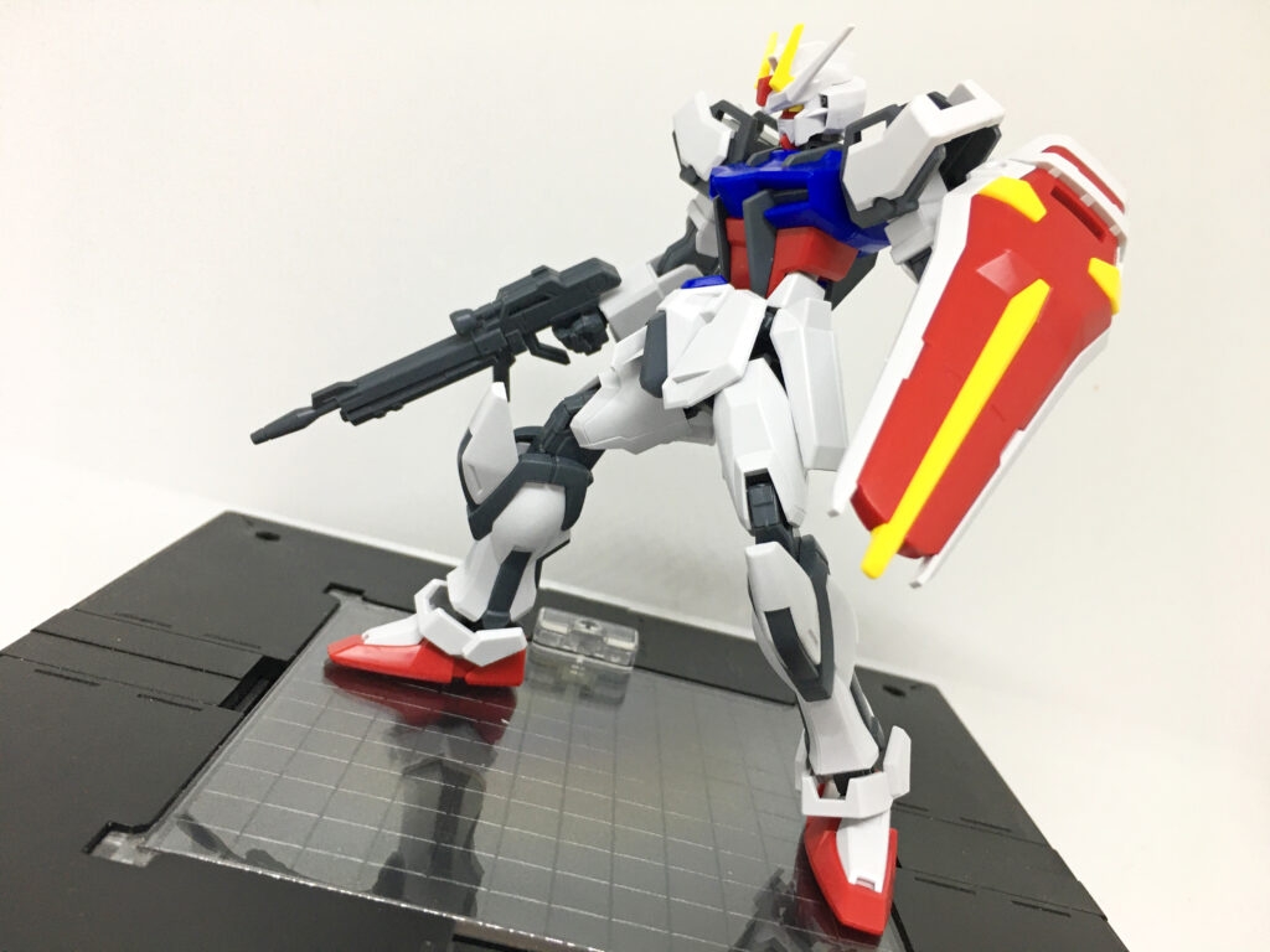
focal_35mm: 29
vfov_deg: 48.2
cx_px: 635
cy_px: 476
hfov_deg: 61.7
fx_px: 1064
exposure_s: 1/33
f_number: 2.2
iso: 50
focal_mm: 4.15
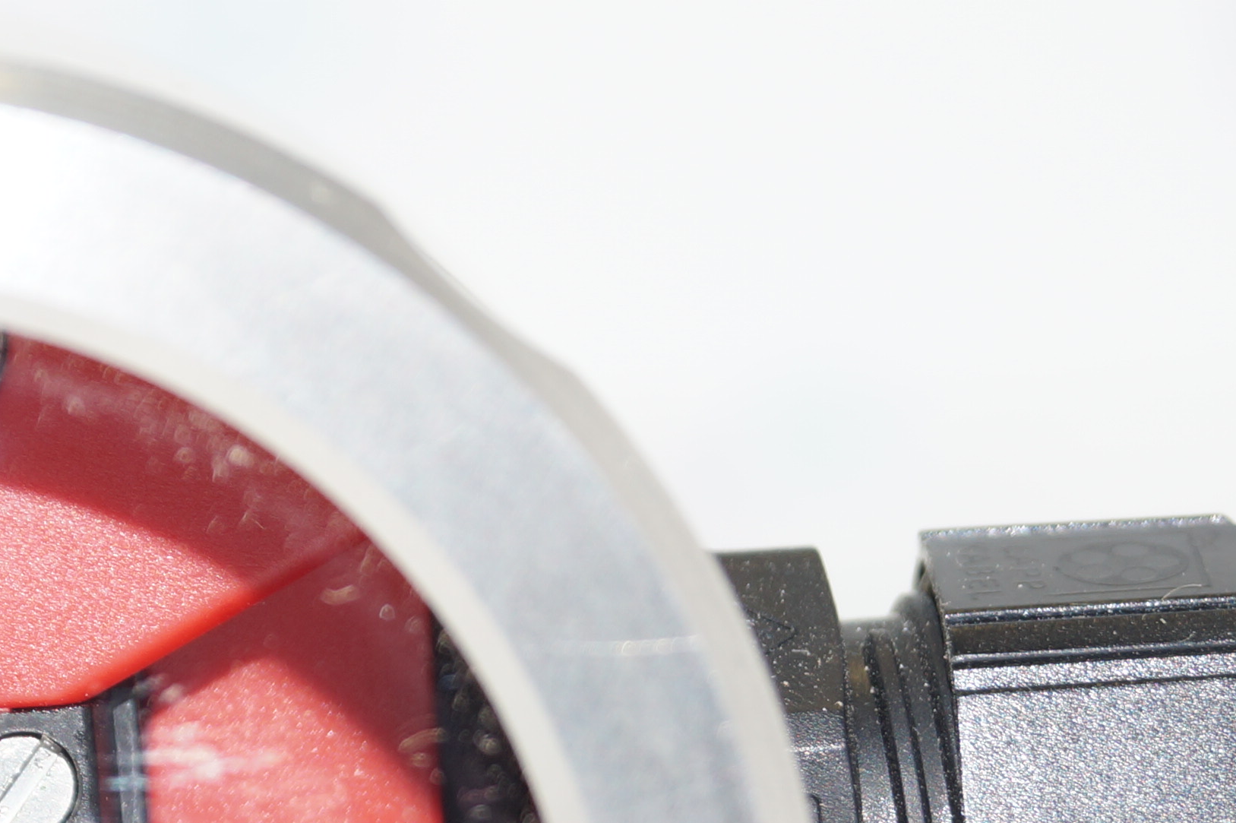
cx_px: 100
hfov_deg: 7.4
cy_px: 1027
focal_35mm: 277
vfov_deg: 4.9
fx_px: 9494
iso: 100
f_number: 6.3
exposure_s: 1/100
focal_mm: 55
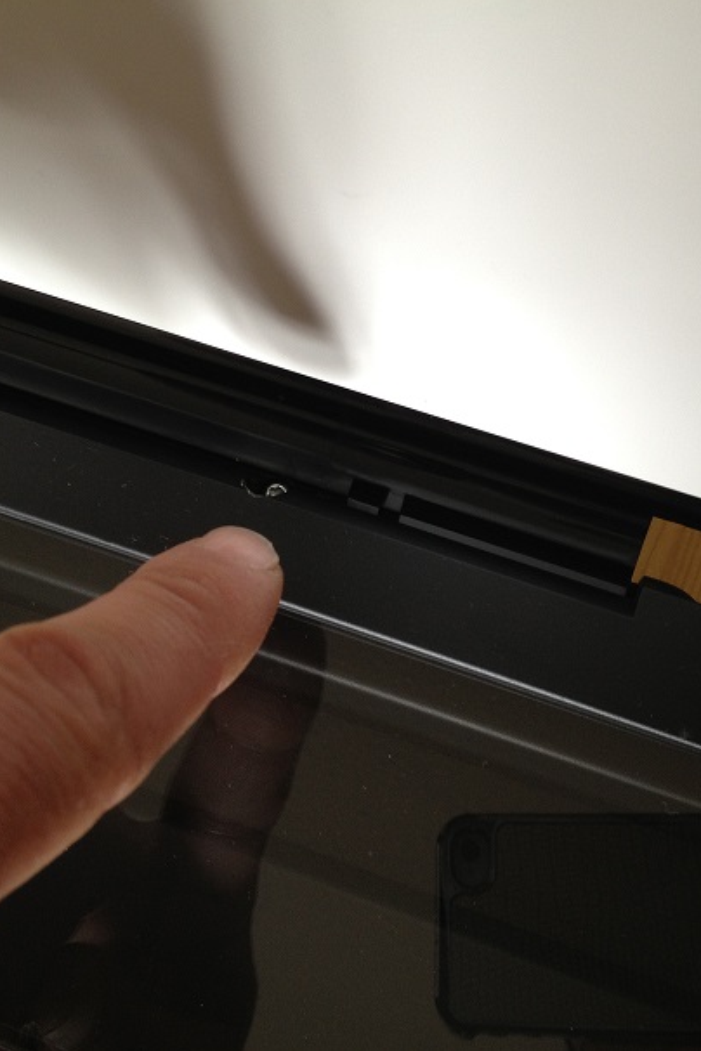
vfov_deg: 40.3
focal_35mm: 49
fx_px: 1431
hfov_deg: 27.5
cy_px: 524
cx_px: 330
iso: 50
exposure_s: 1/24
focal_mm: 4.28
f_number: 2.4
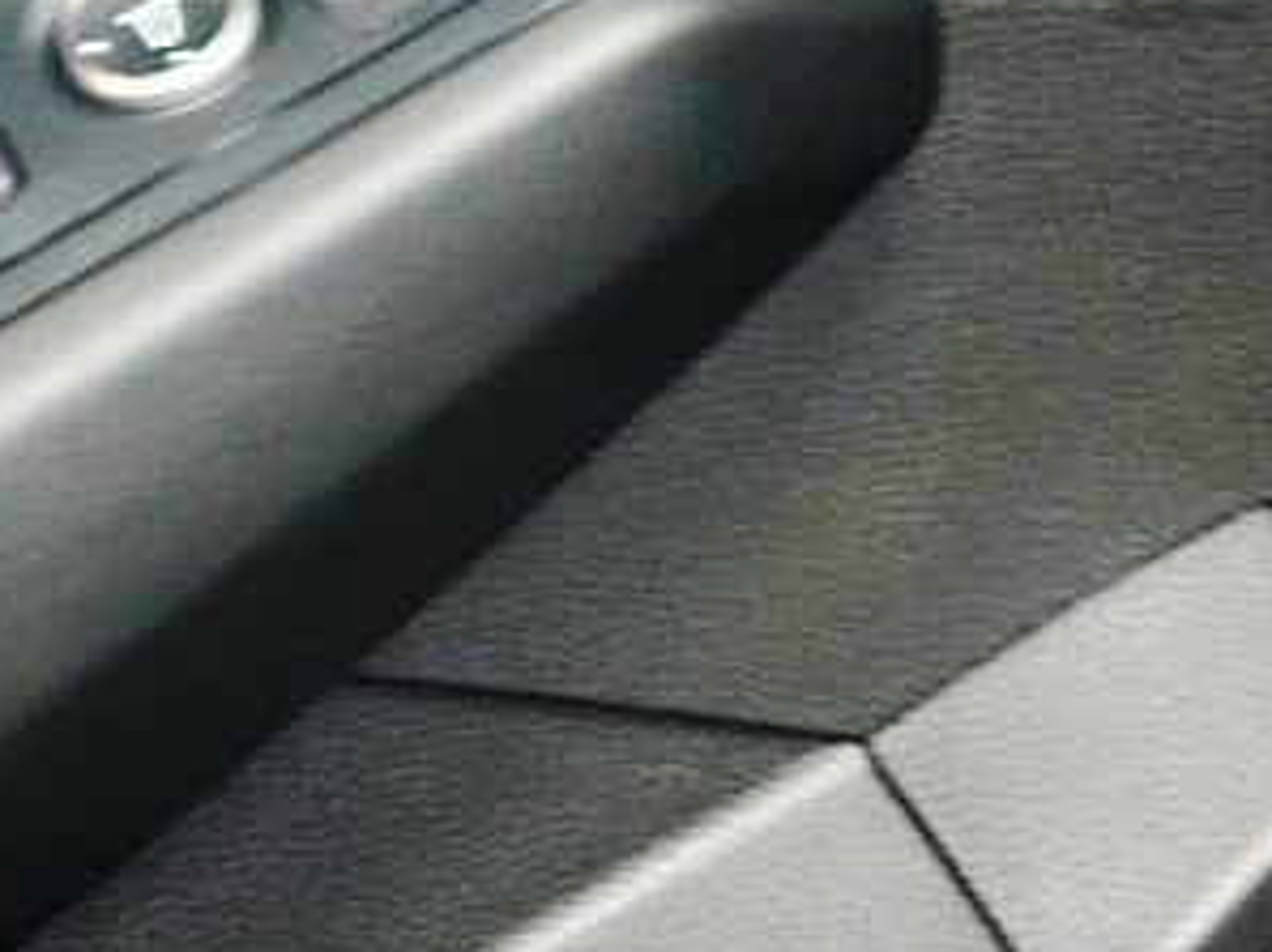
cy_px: -226
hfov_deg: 11.7
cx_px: -256
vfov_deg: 8.9
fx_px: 6058
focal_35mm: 165
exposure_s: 1/24
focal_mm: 6.86
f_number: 1.78
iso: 640
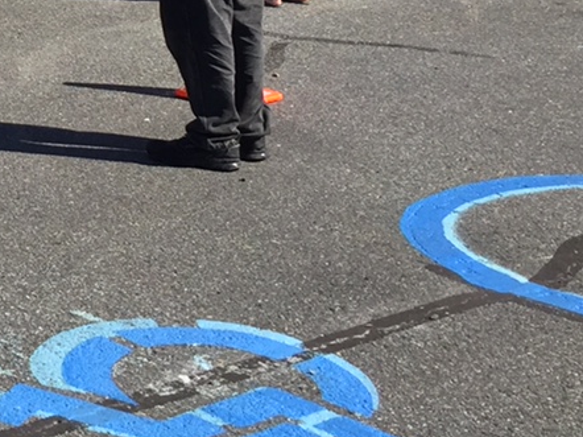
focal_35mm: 105
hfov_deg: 17.1
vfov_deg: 13.0
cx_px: -272
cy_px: -288
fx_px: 1767
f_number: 2.2
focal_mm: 4.15
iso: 32
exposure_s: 1/1412
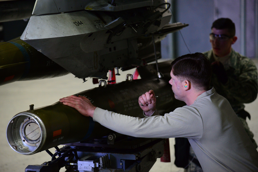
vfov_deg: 11.4
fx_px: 860
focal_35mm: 120
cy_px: 86
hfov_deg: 17.1
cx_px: 129
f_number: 4
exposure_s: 1/160
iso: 4000
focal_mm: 120
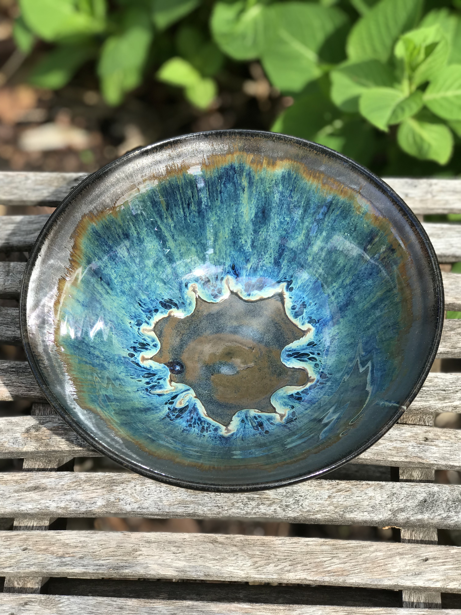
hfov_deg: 25.7
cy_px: 308
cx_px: 230
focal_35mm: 57
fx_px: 1012
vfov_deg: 33.8
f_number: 2.8
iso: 20
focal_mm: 6.6
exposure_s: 1/297
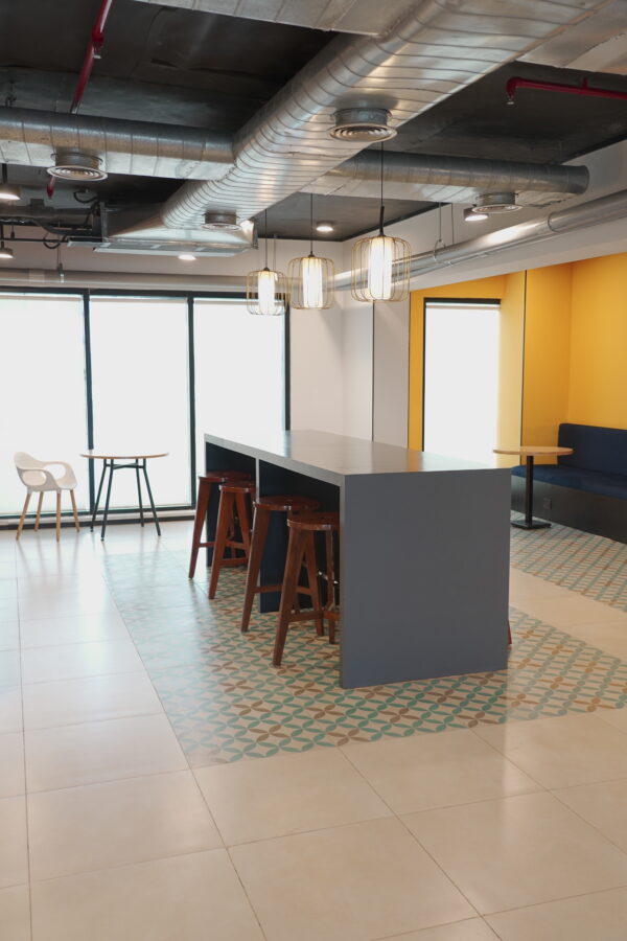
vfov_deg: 58.7
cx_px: 314
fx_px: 836
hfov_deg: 41.1
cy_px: 470
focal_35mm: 32
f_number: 4
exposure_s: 1/50
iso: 1250
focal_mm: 32
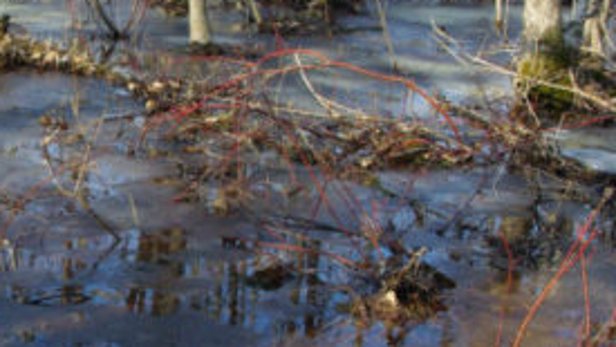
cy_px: 190
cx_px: 63
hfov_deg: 24.0
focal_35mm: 86
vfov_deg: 14.1
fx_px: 1405
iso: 400
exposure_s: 1/180
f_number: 9.5
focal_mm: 25
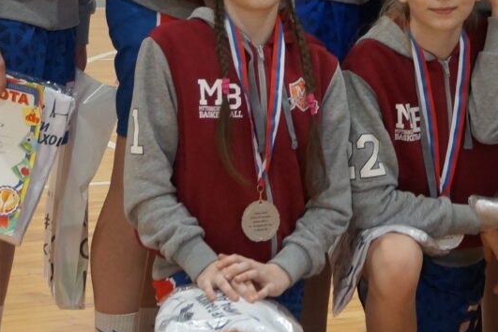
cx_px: 574
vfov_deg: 8.4
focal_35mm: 162
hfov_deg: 12.4
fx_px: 2241
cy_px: -70
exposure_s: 1/160
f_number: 4.5
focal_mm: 28
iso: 640
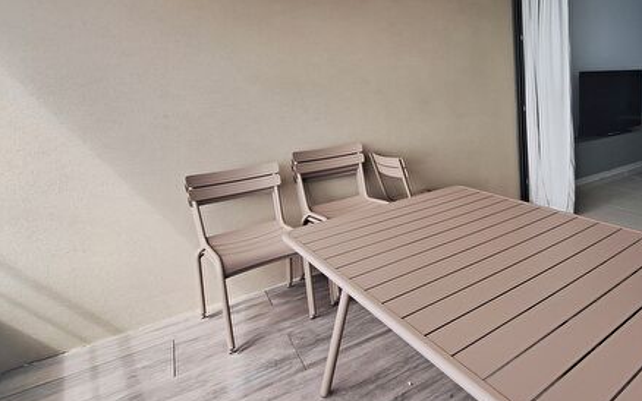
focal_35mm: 22
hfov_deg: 73.5
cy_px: 146
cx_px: 488
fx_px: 385
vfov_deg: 54.3
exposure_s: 1/291
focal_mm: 1.74
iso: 40
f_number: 2.2
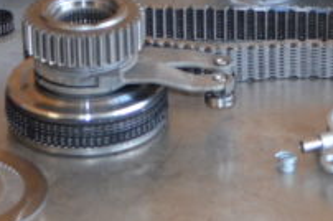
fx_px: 1579
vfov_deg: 7.8
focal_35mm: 171
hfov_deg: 12.0
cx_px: 204
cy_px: -118
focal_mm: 30
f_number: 4.5
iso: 1800
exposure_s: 1/60
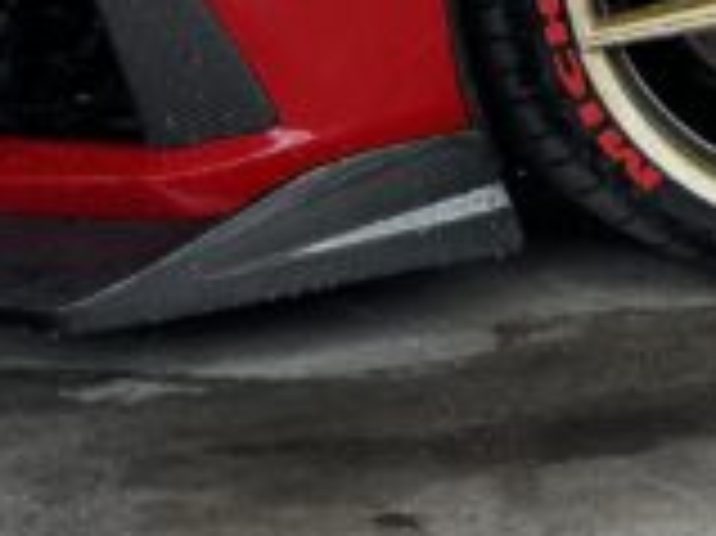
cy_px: -297
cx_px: 1536
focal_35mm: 155
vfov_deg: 9.3
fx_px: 3204
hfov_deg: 11.3
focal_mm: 6.76
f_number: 1.78
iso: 80
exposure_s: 1/832
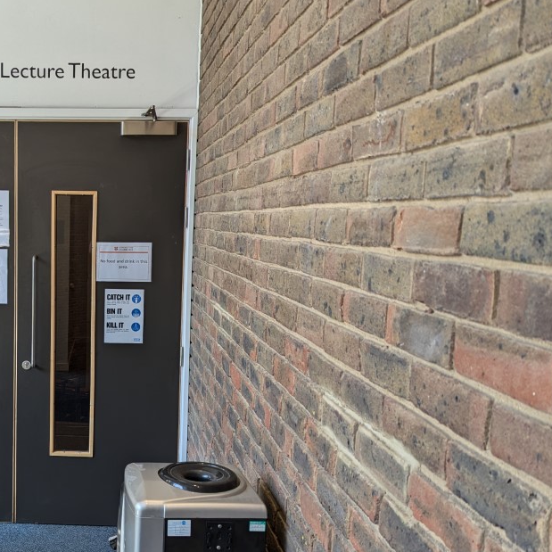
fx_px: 740
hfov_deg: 38.4
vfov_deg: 40.8
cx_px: 66
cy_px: 312
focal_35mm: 41
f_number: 1.85
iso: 41
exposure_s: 1/167
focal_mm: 6.81
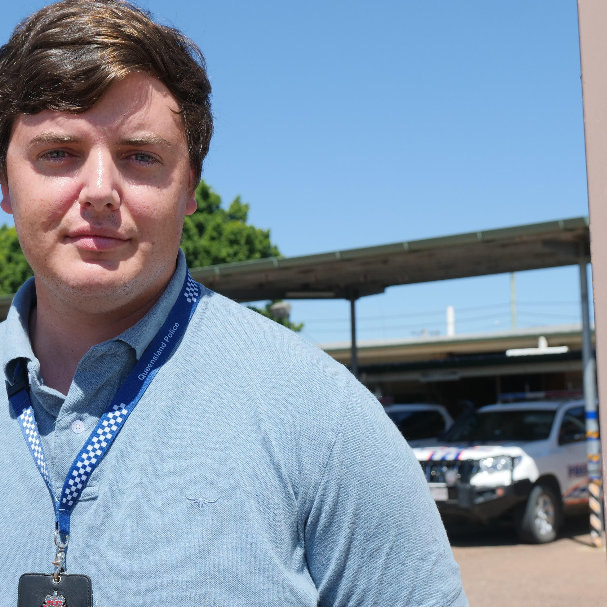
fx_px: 1210
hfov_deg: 28.1
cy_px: 317
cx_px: 230
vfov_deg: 28.2
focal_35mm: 61
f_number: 4.5
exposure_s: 1/1300
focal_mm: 20
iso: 200
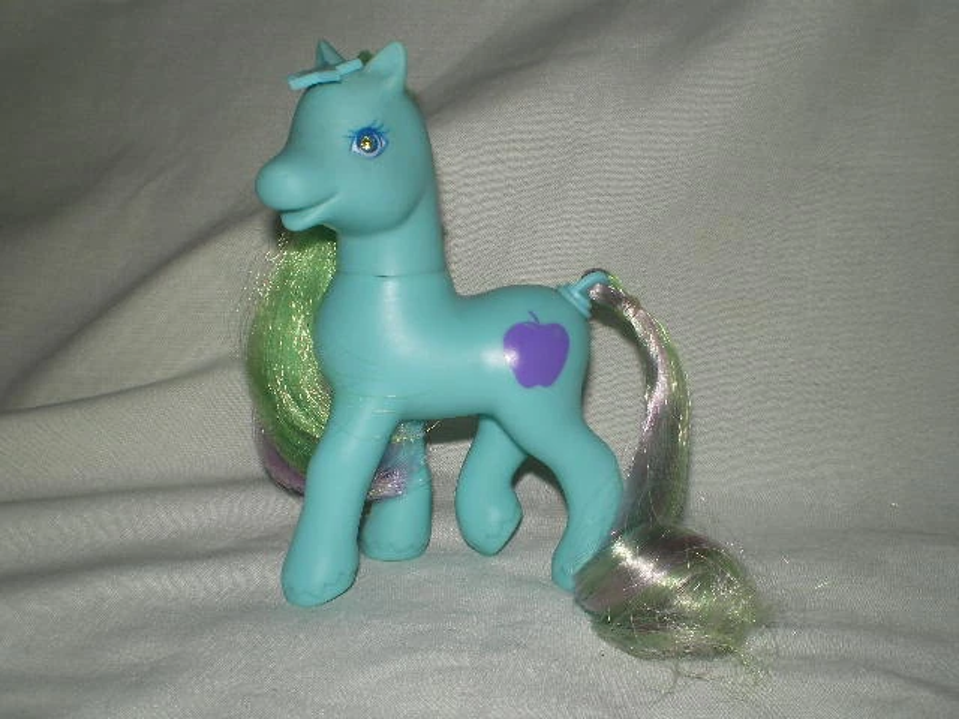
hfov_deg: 49.0
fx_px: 1053
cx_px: 480
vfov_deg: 37.7
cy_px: 360
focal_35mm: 38
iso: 64
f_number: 4.6
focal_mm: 6.3
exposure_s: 1/30
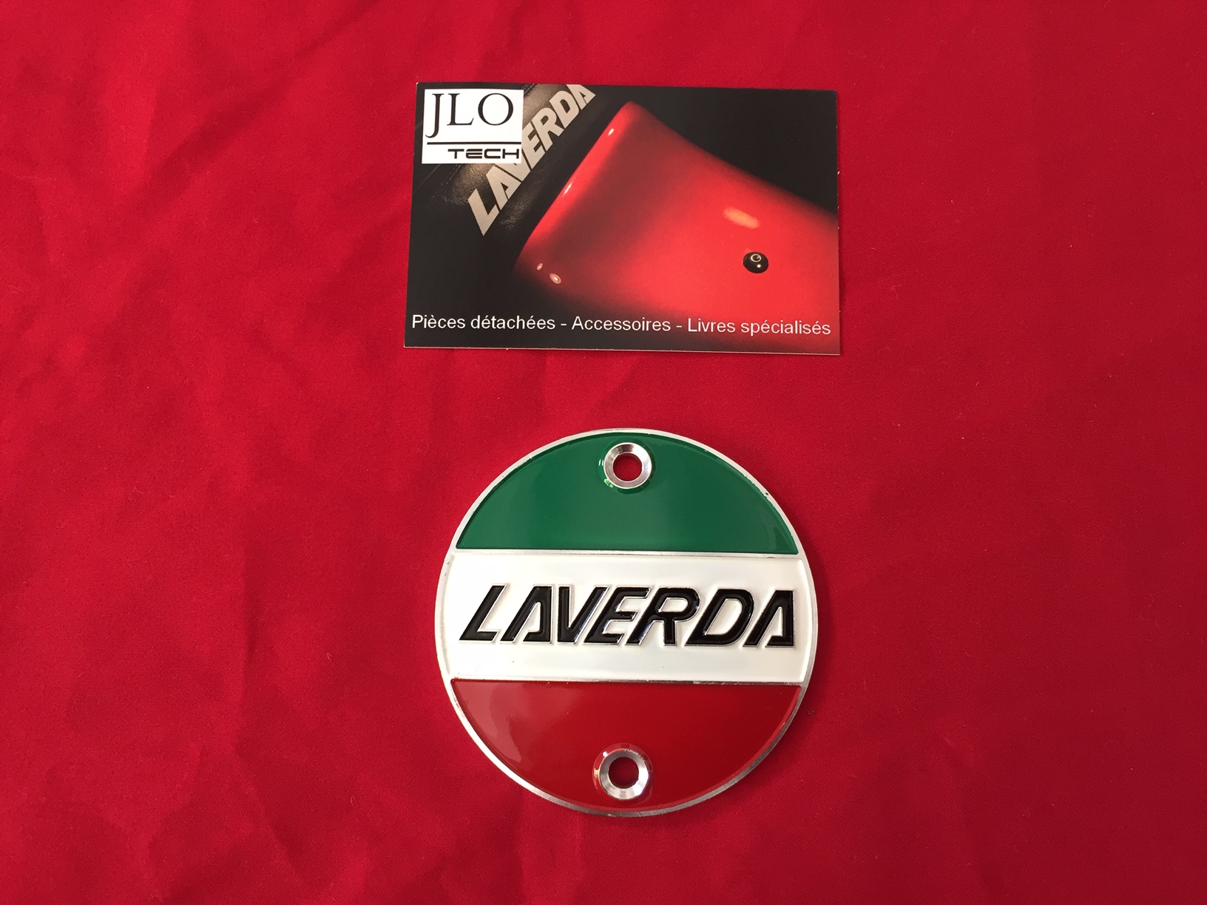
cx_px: 604
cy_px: 452
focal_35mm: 29
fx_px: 1011
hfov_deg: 61.7
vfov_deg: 48.2
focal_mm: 4.15
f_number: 2.2
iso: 125
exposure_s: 1/33
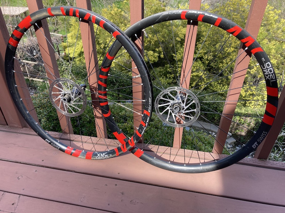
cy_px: 106
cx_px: 142
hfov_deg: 63.4
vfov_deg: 49.7
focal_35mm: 28
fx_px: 231
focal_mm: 3.99
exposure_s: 1/228
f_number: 1.8
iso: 20
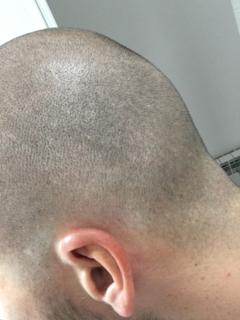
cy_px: 160
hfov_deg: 45.4
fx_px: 287
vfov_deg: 58.3
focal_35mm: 31
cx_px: 120
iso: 64
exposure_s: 1/17
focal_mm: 2.65
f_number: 2.2
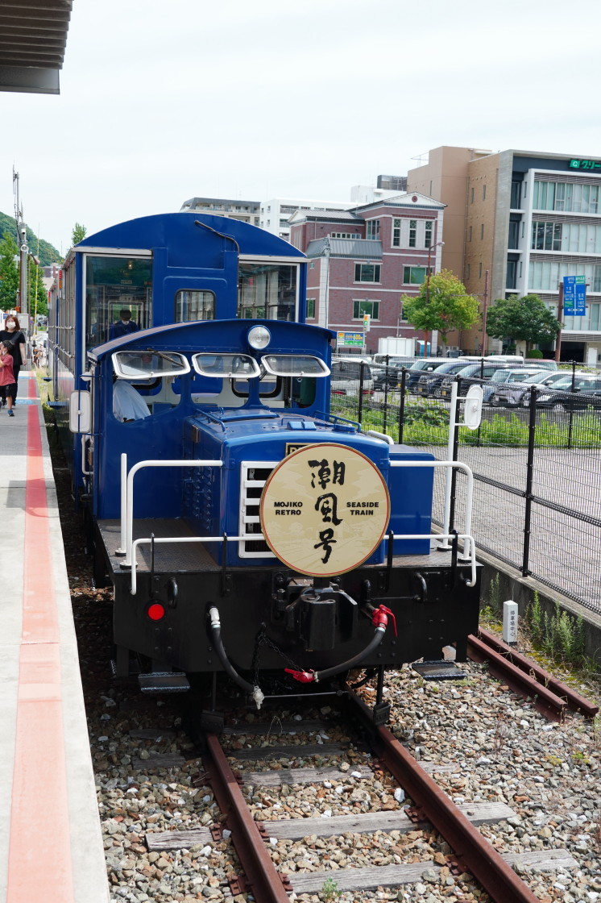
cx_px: 300
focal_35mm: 42
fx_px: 1052
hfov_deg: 31.9
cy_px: 452
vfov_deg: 46.4
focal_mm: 28
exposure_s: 1/250
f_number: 5.6
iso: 100
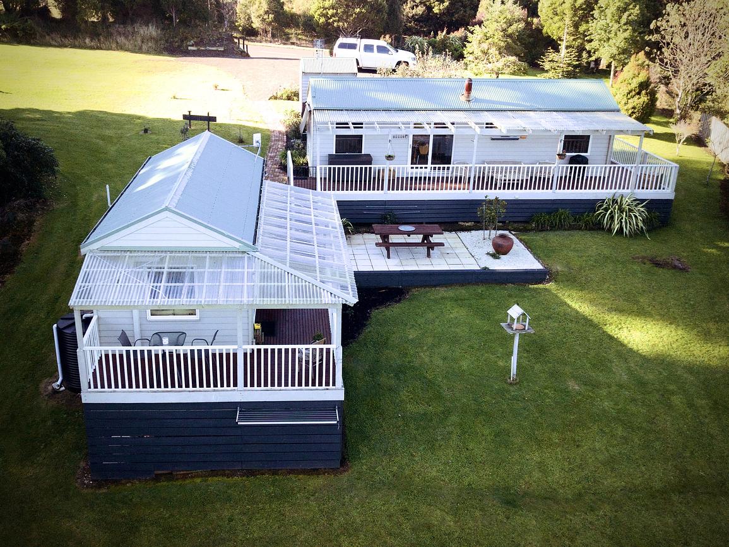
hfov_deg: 67.3
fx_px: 547
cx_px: 364
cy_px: 274
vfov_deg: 53.1
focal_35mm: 26
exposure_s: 1/160
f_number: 2.2
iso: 400
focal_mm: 4.73
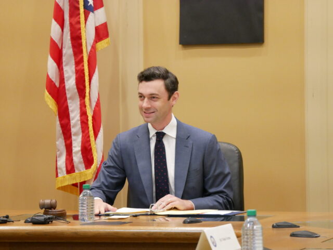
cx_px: 166
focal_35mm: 186
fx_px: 1791
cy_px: 125
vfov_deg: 8.0
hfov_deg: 10.6
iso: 3200
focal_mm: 93
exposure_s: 1/80
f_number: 5.4
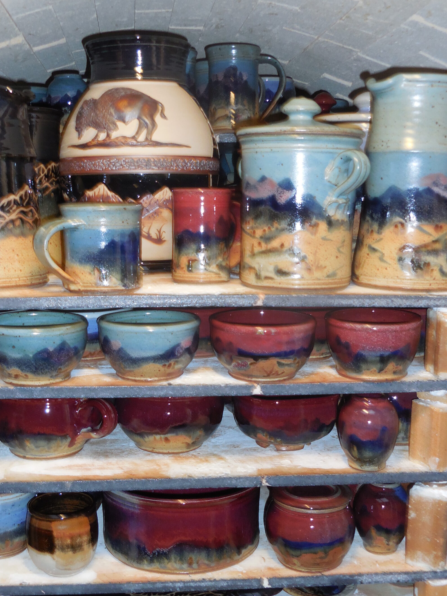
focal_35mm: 47
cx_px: 194
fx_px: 809
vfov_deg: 40.4
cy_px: 331
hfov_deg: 30.8
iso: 200
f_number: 3.9
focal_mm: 7
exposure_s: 1/30
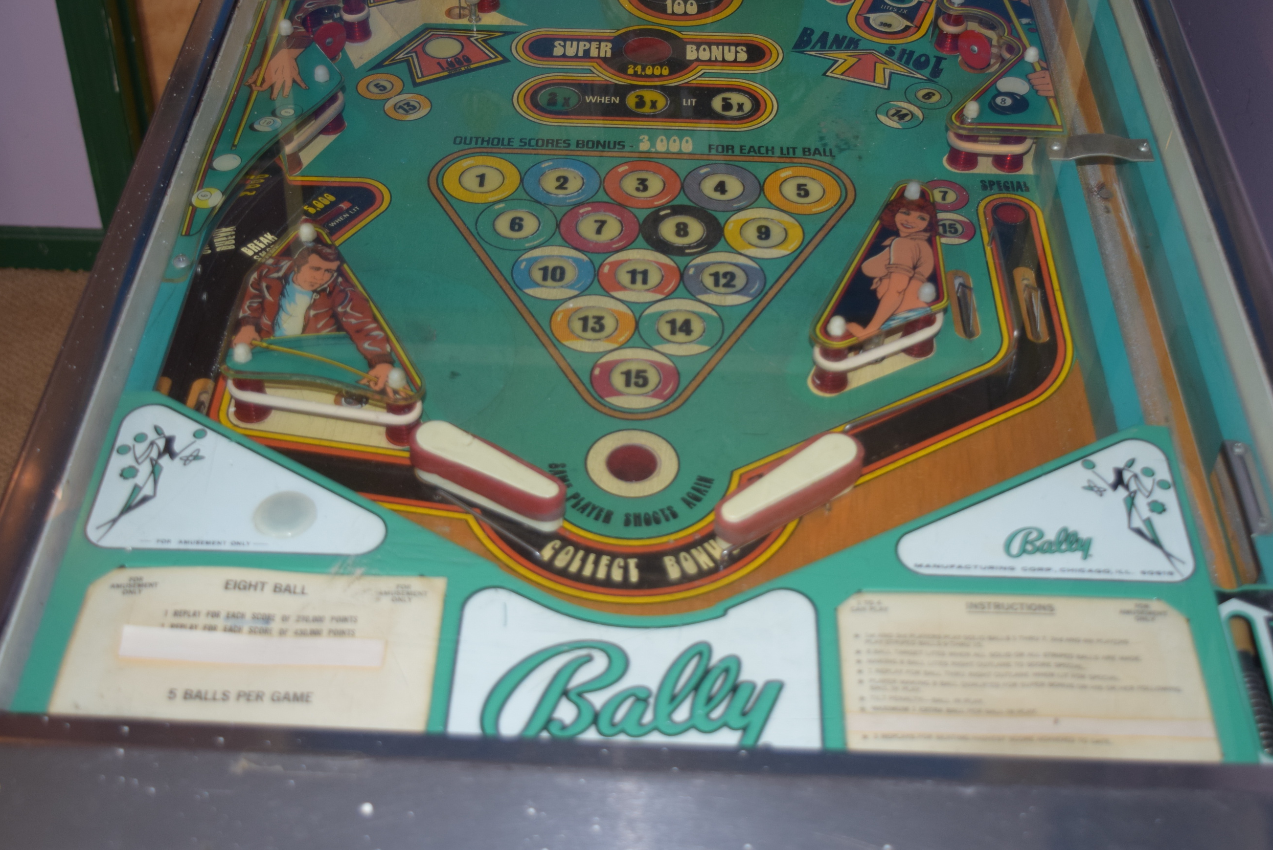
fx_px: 1648
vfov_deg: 28.9
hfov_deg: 42.2
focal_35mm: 47
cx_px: 652
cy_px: 369
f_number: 4
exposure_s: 1/30
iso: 560
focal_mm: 27
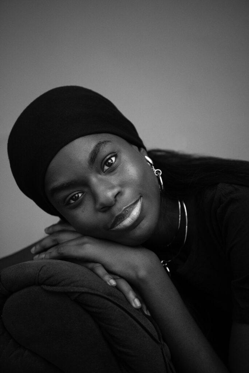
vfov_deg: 28.8
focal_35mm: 70
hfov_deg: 19.5
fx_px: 725
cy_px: 186
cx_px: 124
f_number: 2.8
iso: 1600
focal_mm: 70
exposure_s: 1/80
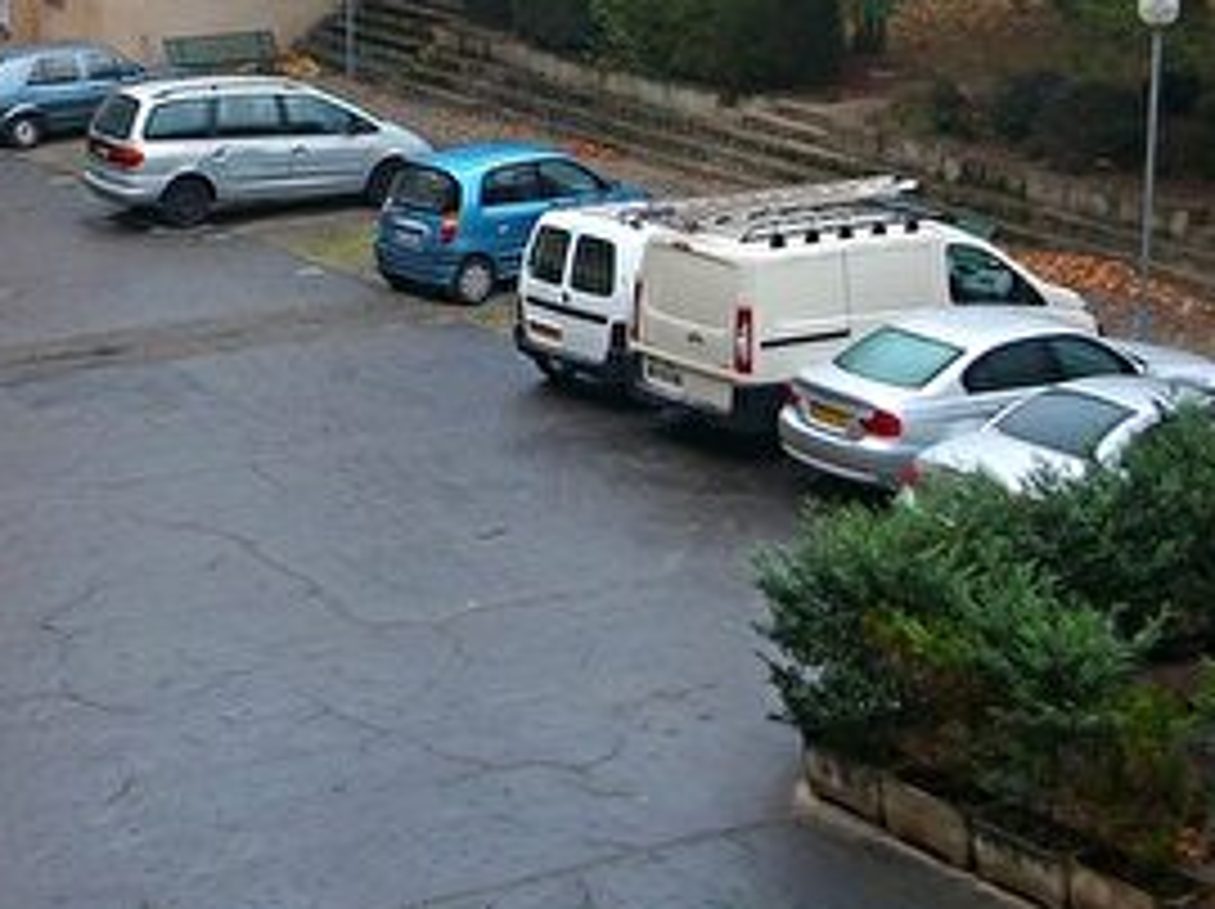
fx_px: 2911
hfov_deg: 23.4
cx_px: 351
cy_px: 281
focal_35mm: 83
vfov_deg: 17.7
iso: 80
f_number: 2.9
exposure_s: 1/119
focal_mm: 5.7
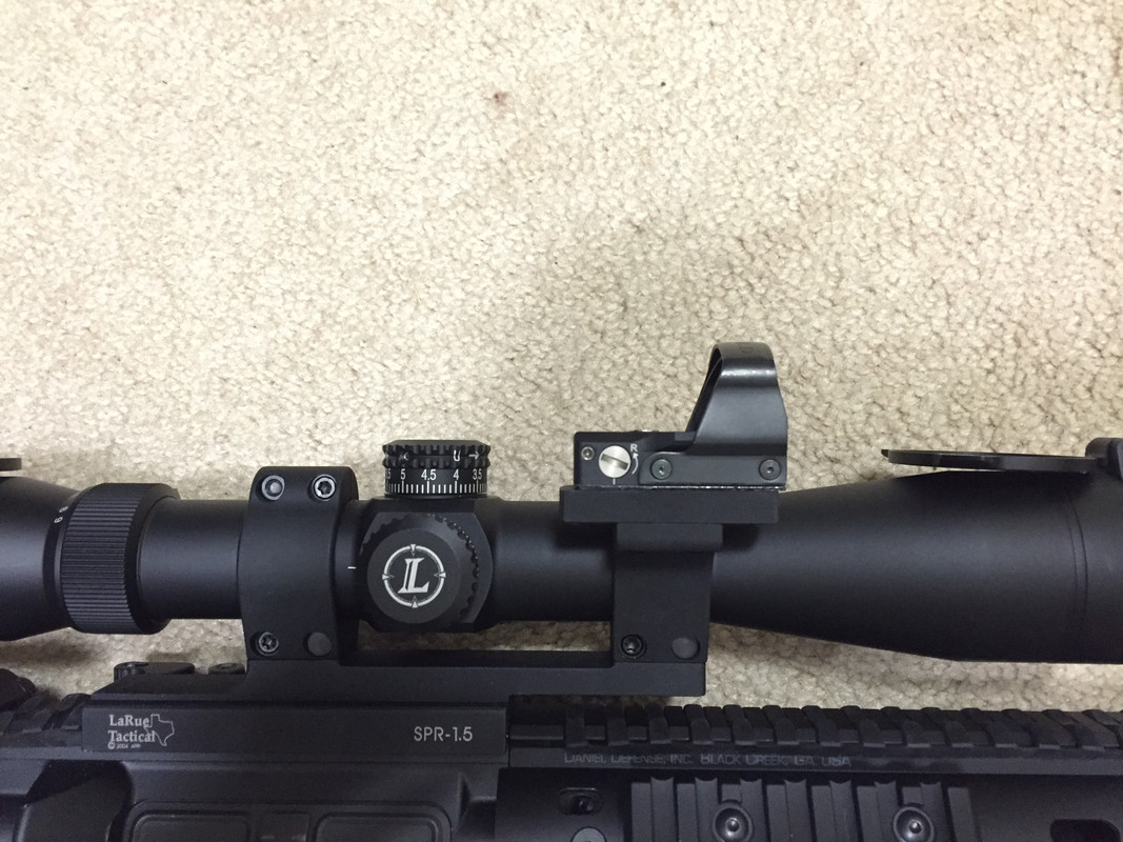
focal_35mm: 29
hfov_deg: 61.7
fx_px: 941
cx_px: 562
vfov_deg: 48.2
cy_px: 421
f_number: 2.2
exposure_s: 1/15
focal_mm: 4.15
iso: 320
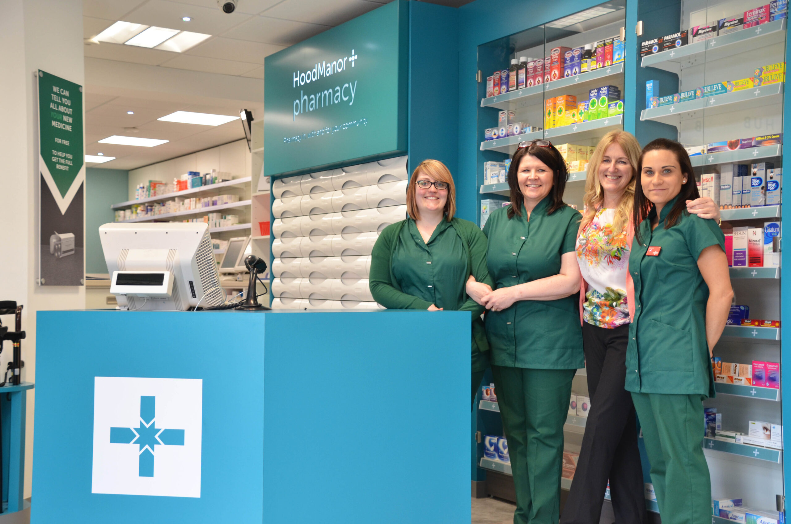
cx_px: 396
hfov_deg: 41.2
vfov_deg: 28.0
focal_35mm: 48
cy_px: 262
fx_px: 1053
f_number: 5
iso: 400
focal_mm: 32
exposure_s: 1/100
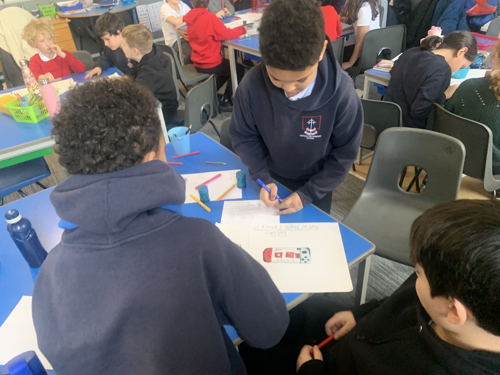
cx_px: 250
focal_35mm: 26
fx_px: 376
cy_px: 188
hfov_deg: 67.3
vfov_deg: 53.1
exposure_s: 1/47
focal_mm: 4.25
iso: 400
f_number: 1.8
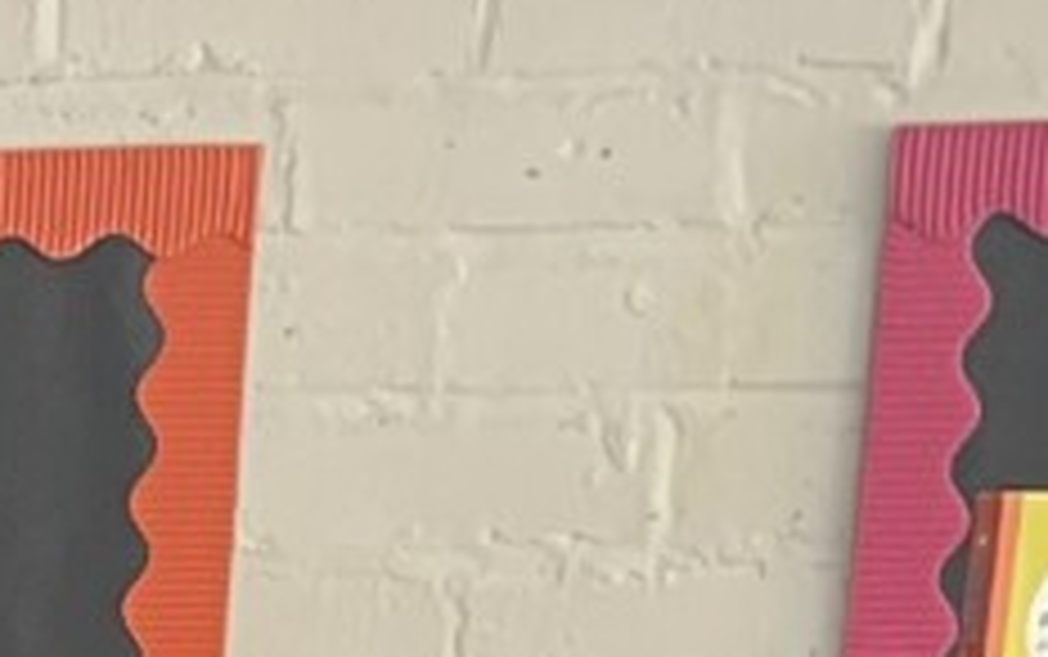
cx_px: -1295
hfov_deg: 9.0
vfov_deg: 5.4
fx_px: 6088
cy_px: 2718
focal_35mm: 213
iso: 200
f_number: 1.6
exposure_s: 1/60
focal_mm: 5.1
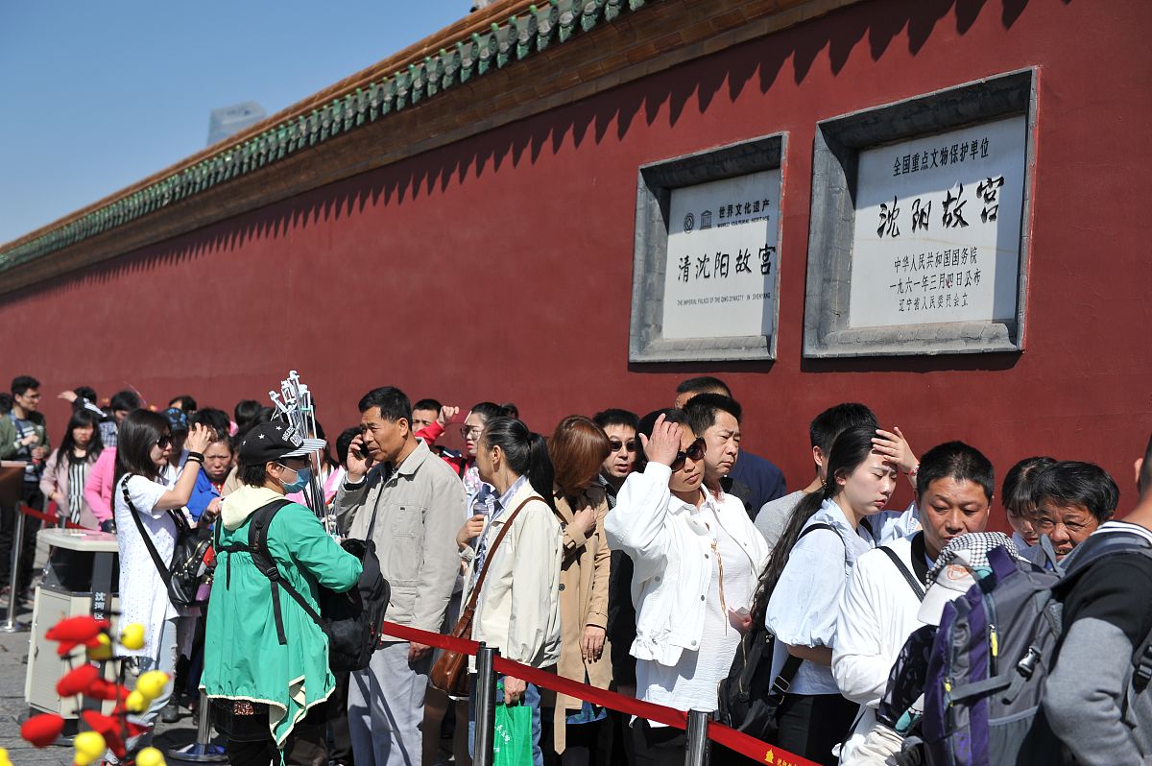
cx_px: 576
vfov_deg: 24.6
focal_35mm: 55
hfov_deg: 36.3
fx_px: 1759
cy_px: 383
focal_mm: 55
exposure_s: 1/2500
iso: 200
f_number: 4
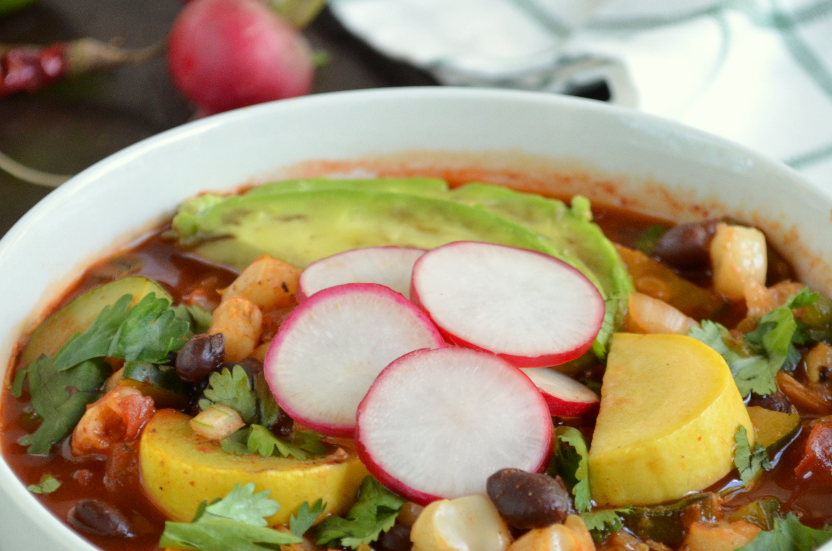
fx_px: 3040
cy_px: 387
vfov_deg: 10.3
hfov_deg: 15.6
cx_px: 448
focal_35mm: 132
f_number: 5.6
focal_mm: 55
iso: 900
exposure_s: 1/30
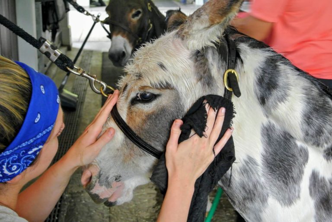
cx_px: 166
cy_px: 111
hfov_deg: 31.9
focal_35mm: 63
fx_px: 582
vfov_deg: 21.6
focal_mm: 23.6
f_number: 5
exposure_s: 1/30
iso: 800
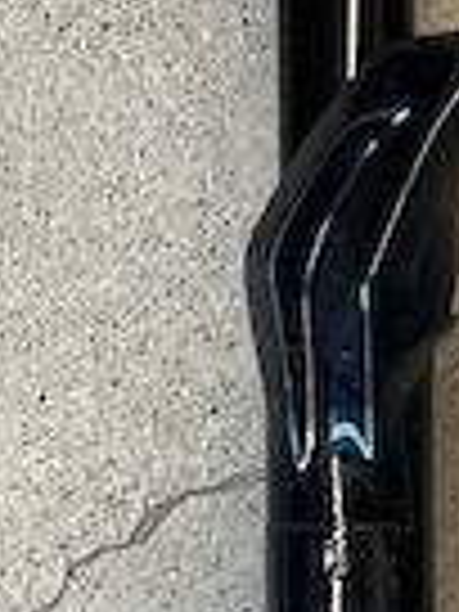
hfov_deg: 9.4
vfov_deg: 12.9
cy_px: 238
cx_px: 684
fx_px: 2705
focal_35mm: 153
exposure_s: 1/120
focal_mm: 5.7
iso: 125
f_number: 1.5
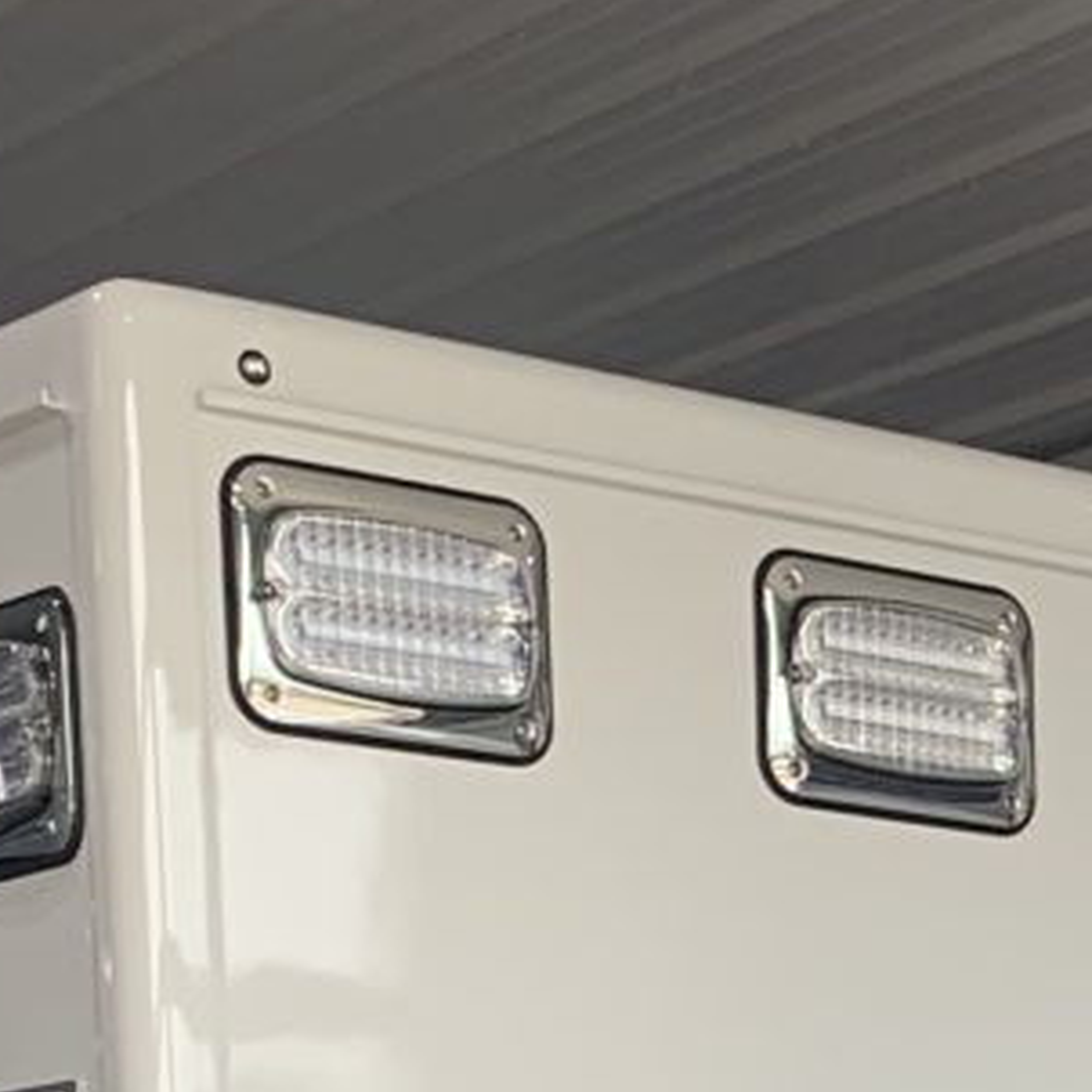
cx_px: 1985
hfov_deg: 11.7
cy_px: 2415
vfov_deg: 11.1
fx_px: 4890
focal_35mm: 137
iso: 25
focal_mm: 4.25
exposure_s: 1/338
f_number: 1.8
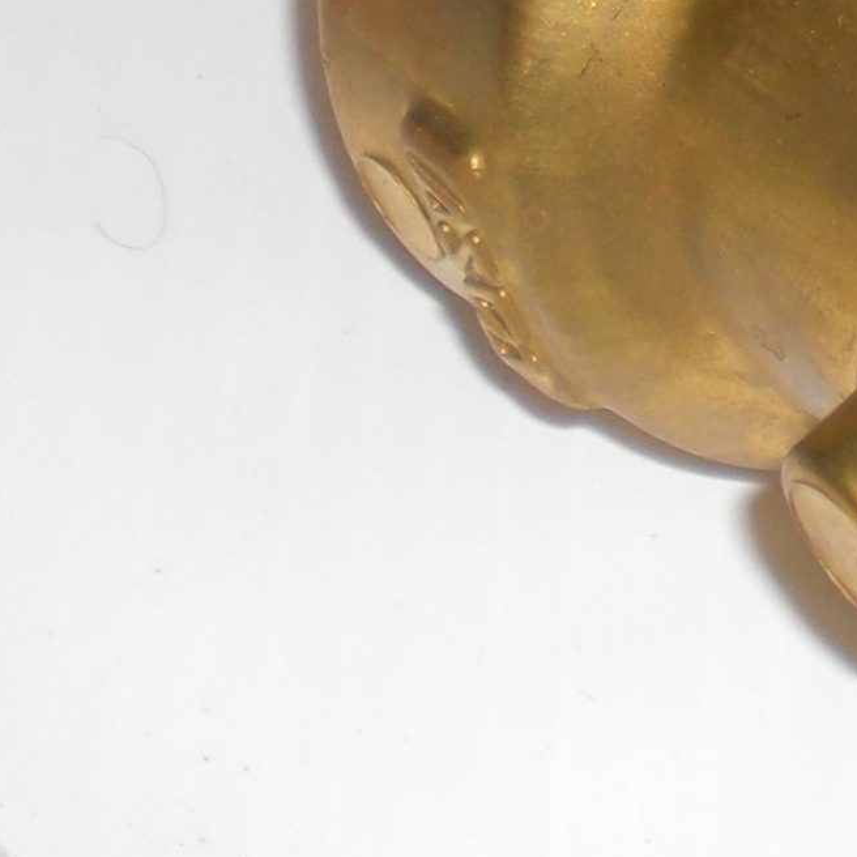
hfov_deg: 10.1
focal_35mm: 167
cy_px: -452
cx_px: 1302
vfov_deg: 10.1
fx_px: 4678
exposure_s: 1/60
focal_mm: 6.3
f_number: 3.1
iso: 64
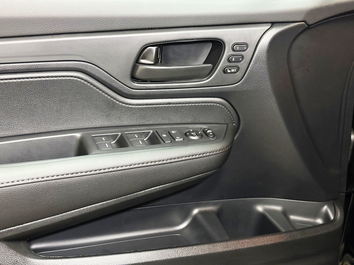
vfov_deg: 30.3
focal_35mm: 48
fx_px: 491
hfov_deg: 39.7
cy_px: 132
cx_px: 177
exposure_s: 1/24
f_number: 1.78
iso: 640
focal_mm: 6.86
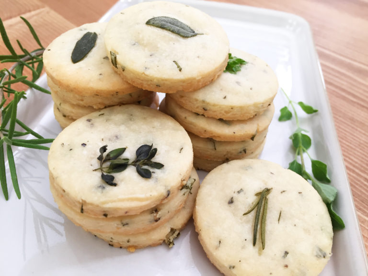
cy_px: 138
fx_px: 308
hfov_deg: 61.7
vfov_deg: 48.2
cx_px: 184
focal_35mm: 29
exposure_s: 1/30
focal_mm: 4.15
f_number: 2.2
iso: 40
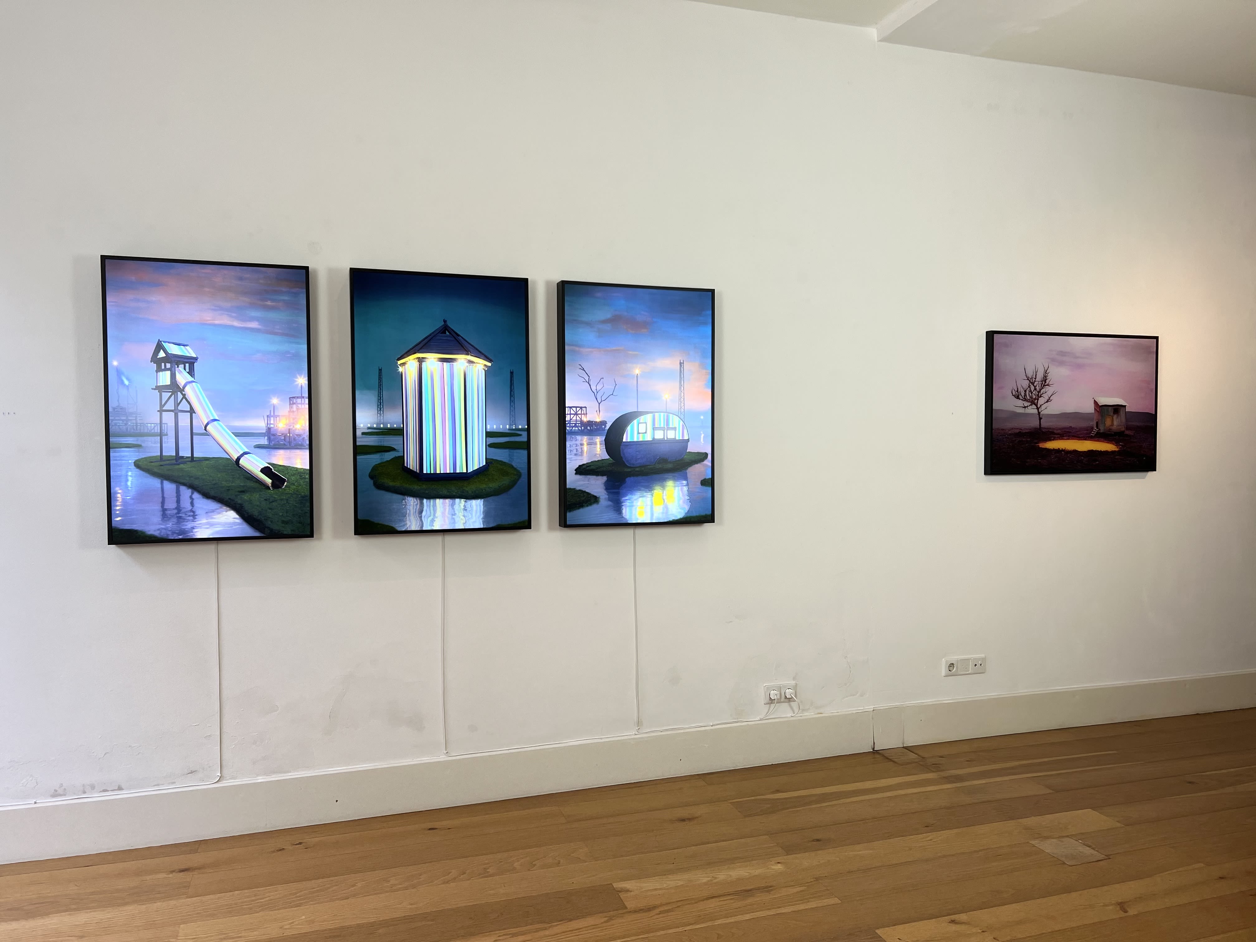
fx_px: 943
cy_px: 471
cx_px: 628
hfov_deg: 67.3
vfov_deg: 53.1
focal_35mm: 26
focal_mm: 5.7
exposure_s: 1/159
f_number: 1.5
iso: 40
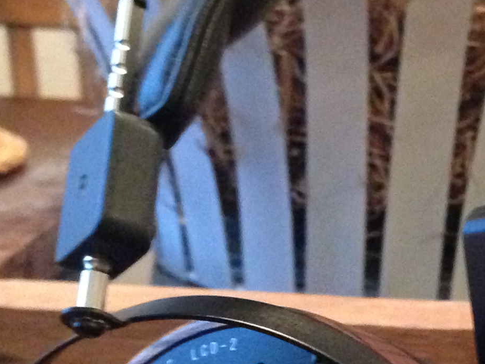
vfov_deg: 12.3
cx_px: 520
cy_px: 480
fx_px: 1639
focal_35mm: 117
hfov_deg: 16.4
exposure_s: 1/15
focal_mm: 4.13
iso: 800
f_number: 2.4
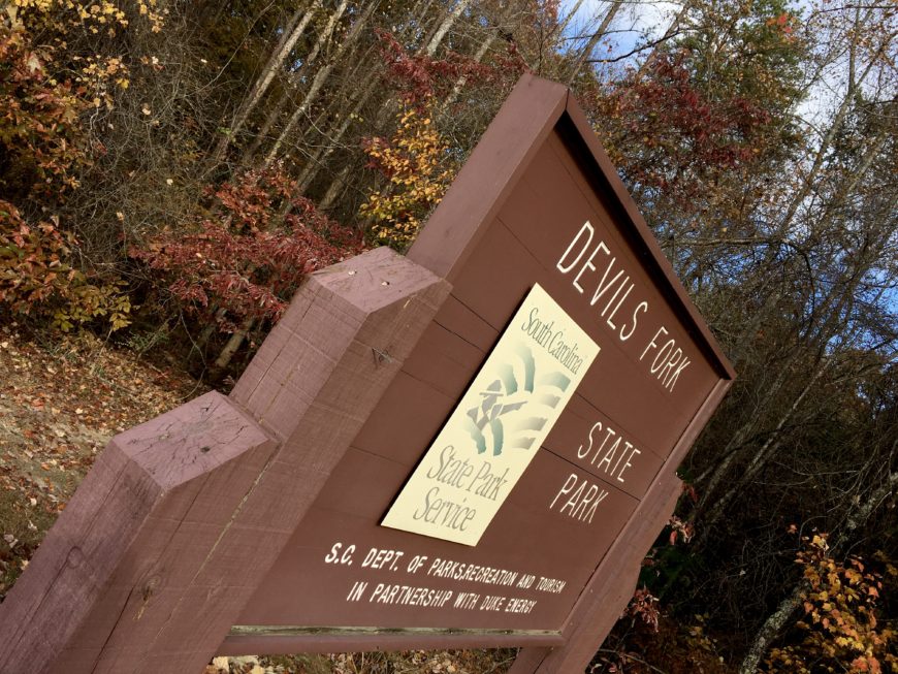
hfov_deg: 61.6
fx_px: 753
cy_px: 337
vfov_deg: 48.2
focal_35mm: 29
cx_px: 449
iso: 25
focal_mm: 4.15
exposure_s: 1/974
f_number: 2.2
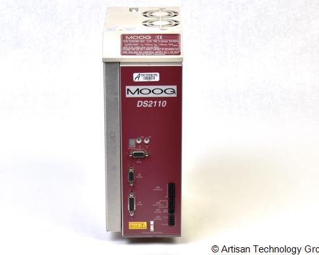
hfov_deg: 20.5
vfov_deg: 16.4
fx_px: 884
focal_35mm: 94
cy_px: 127
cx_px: 143
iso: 200
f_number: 14
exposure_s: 1/200
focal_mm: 55
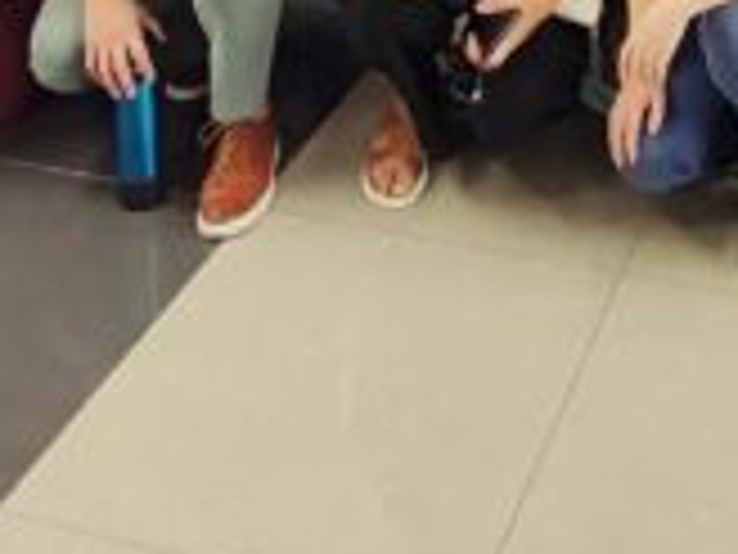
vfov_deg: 15.1
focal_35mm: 75
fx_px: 1599
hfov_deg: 25.3
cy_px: -617
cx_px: 634
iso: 250
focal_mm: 1.96
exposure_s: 1/33
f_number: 2.2
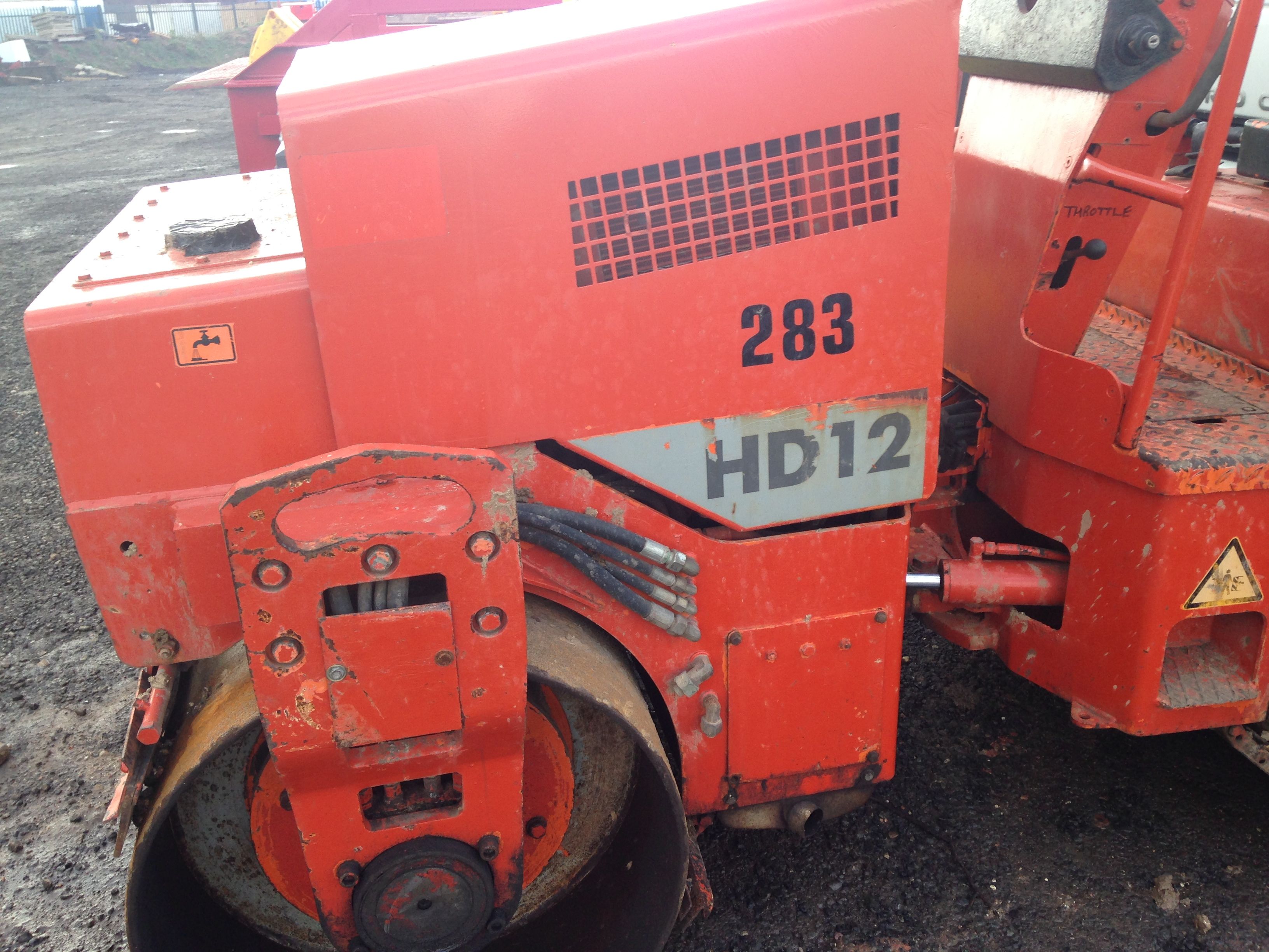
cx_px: 634
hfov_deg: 55.4
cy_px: 476
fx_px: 1210
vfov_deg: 42.9
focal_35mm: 33
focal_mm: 4.12
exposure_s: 1/158
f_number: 2.4
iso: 50
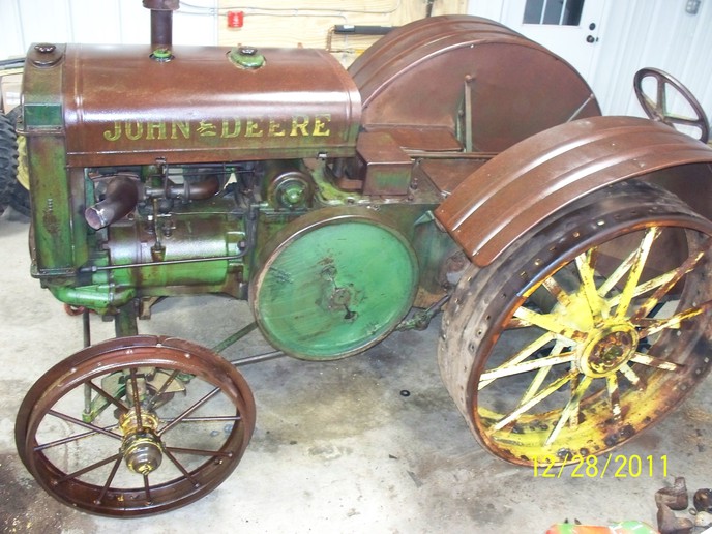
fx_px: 740
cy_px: 267
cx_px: 356
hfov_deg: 51.4
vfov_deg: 39.7
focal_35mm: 36
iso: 400
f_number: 2.8
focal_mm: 7.54
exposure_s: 1/30
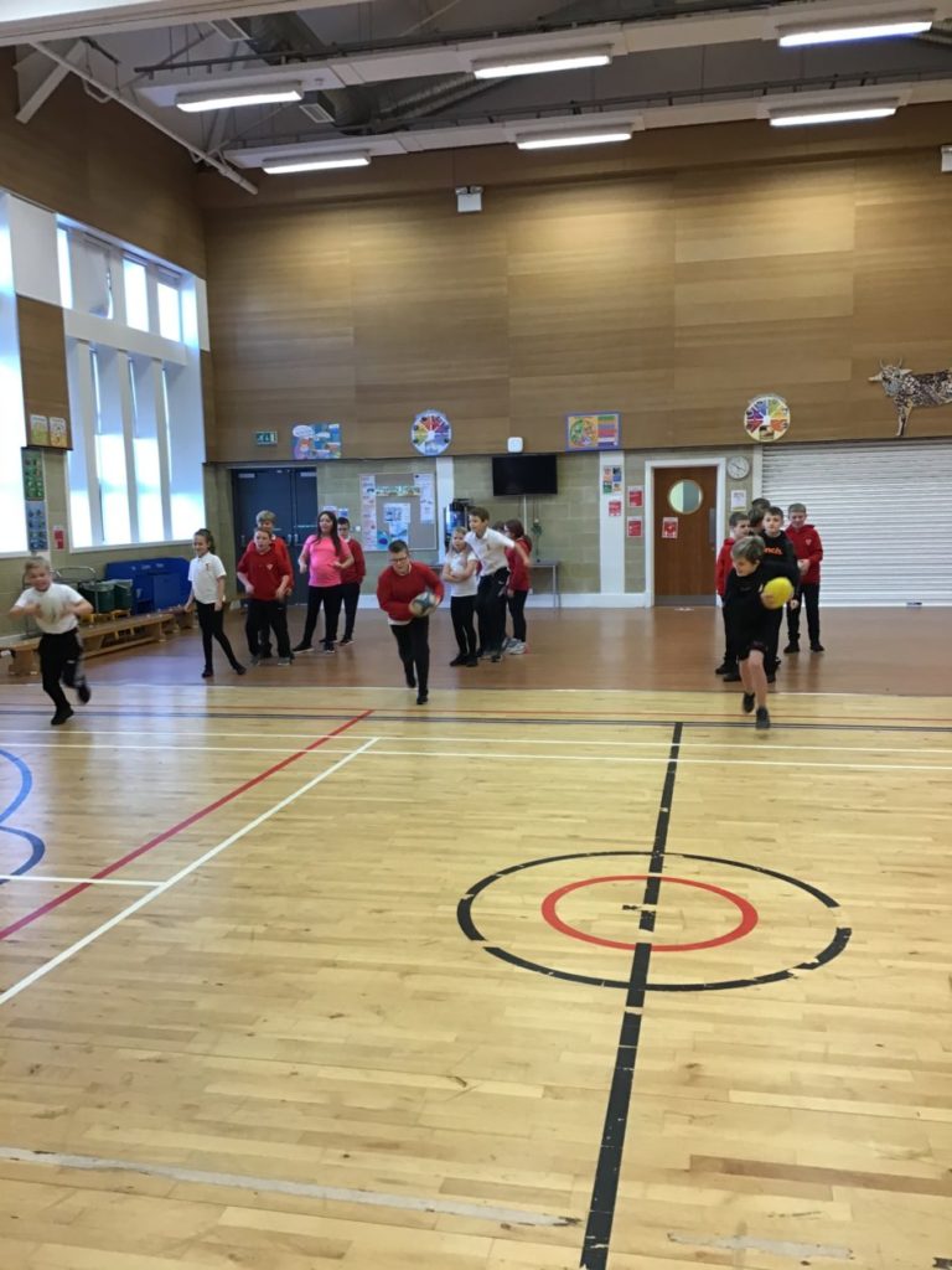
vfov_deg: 58.4
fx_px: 1137
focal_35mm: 31
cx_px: 476
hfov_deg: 45.4
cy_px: 635
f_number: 2.4
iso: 80
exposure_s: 1/33
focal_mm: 3.3
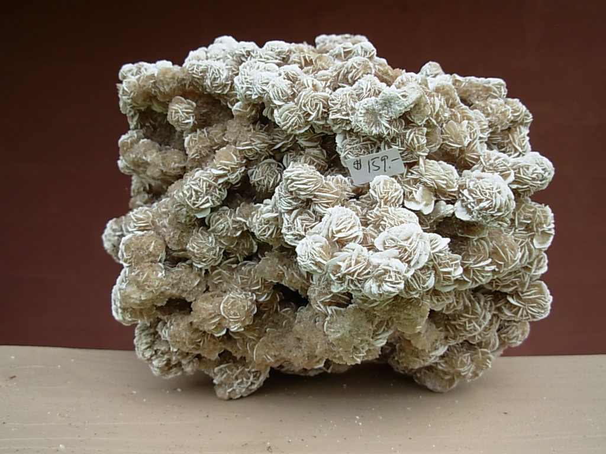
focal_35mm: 38
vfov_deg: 37.7
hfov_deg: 49.0
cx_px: 303
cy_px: 227
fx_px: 665
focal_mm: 6.3
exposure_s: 1/362
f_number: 2.9
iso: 50
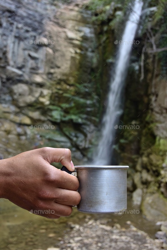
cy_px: 125
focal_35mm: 48
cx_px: 84
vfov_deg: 41.1
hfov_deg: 28.1
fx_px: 334
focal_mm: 32
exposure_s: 1/50
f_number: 6.3
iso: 200
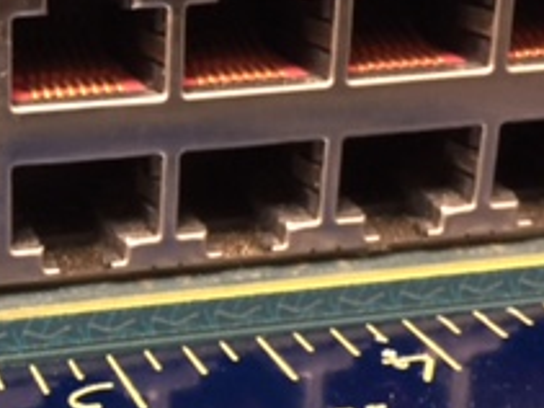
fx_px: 1382
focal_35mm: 88
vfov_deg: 16.8
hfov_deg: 21.0
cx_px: -75
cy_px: 165
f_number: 2.2
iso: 125
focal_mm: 4.15
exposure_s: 1/10
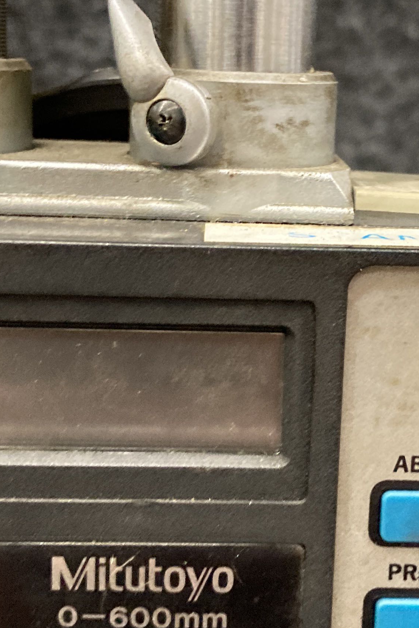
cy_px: 341
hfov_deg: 19.7
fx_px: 1205
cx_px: 277
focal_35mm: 69
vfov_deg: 29.2
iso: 320
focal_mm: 3.99
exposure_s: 1/53
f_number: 1.8
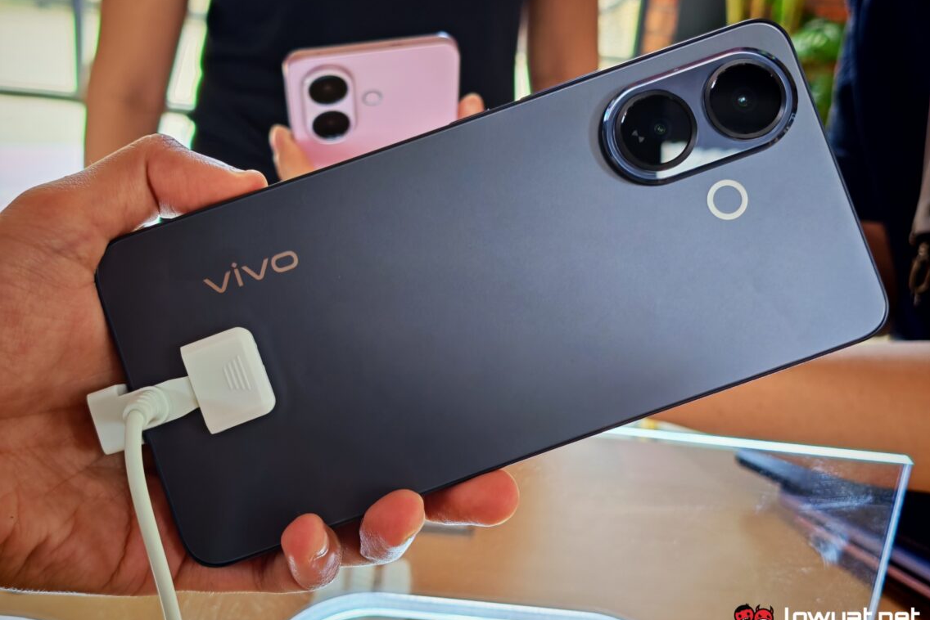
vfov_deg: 28.1
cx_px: 466
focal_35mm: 48
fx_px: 1240
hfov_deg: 41.1
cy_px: 292
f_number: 1.6
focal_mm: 5.4
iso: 50
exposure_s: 1/110
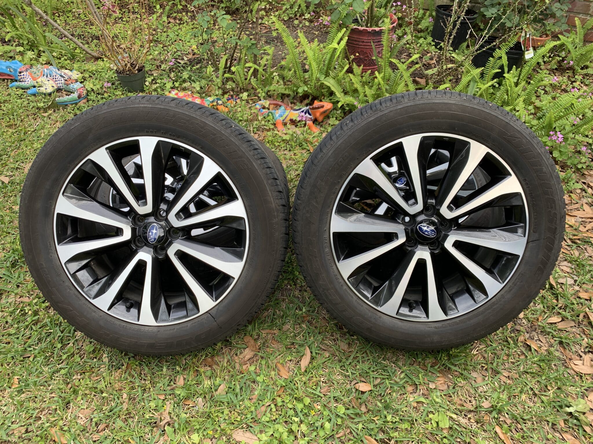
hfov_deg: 67.3
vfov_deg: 53.1
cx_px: 296
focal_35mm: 26
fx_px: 445
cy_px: 222
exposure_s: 1/143
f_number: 1.8
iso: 25
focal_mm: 4.25
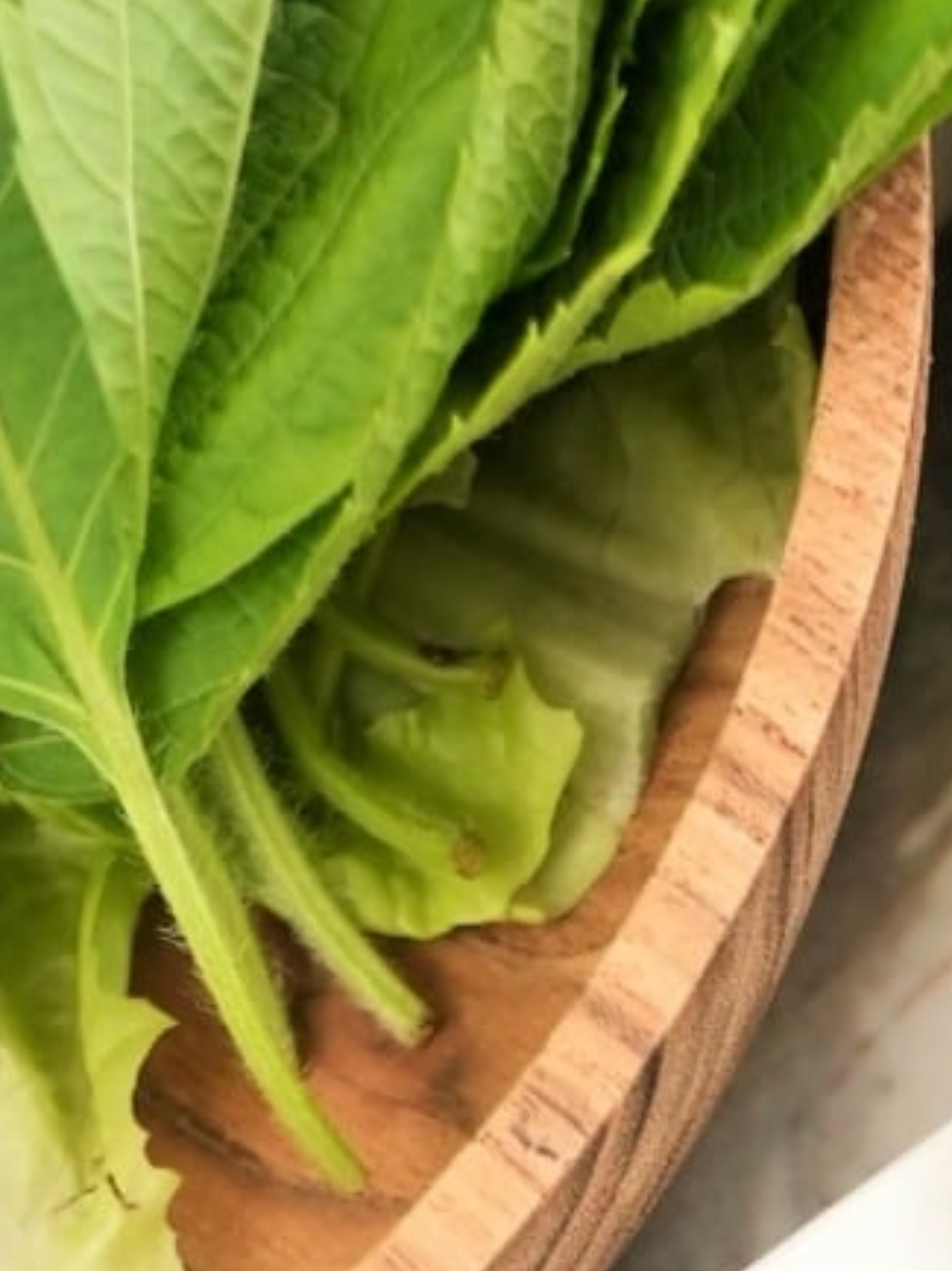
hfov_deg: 13.5
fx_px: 4001
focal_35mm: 109
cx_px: 844
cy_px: 2337
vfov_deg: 15.4
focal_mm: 24
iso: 2500
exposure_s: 1/200
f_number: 4.5
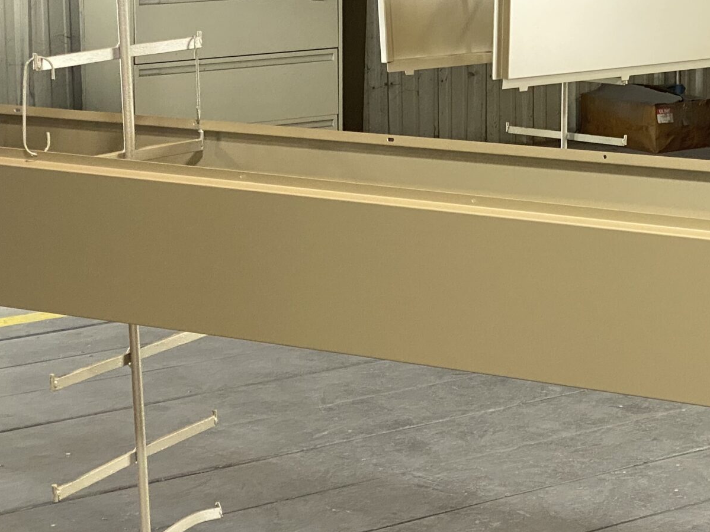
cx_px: 631
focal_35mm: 111
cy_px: 150
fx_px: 2276
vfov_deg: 13.3
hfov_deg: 17.5
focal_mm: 6
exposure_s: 1/60
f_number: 2
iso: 125
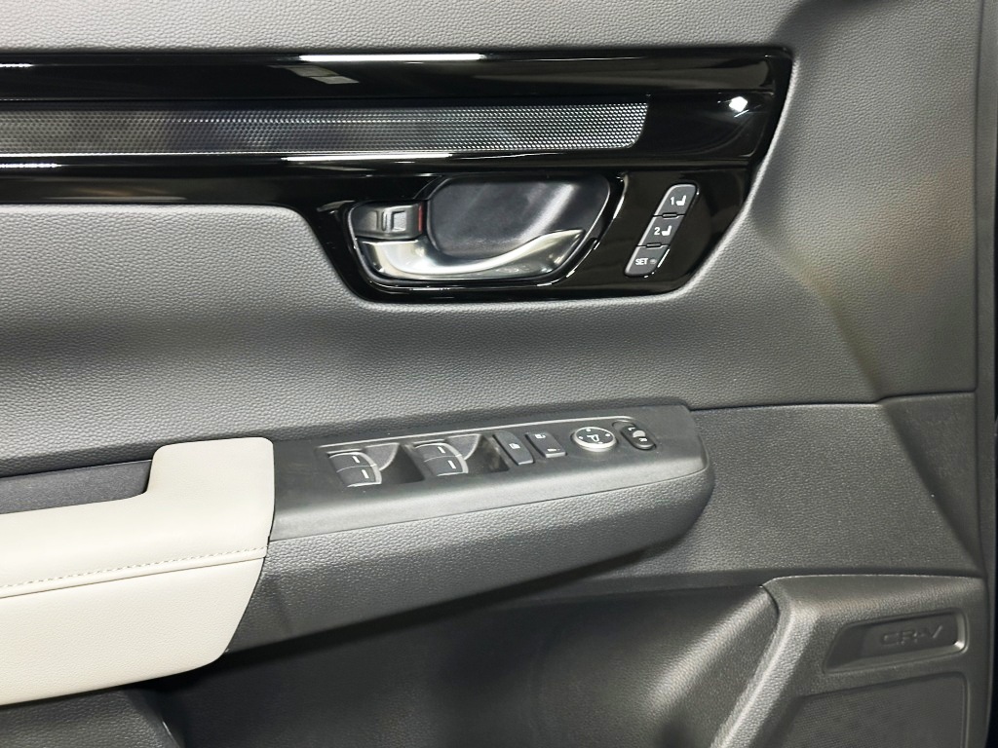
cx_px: 499
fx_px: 1384
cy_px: 374
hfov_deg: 39.7
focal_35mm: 48
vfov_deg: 30.3
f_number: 1.78
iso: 640
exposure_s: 1/30
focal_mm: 6.86
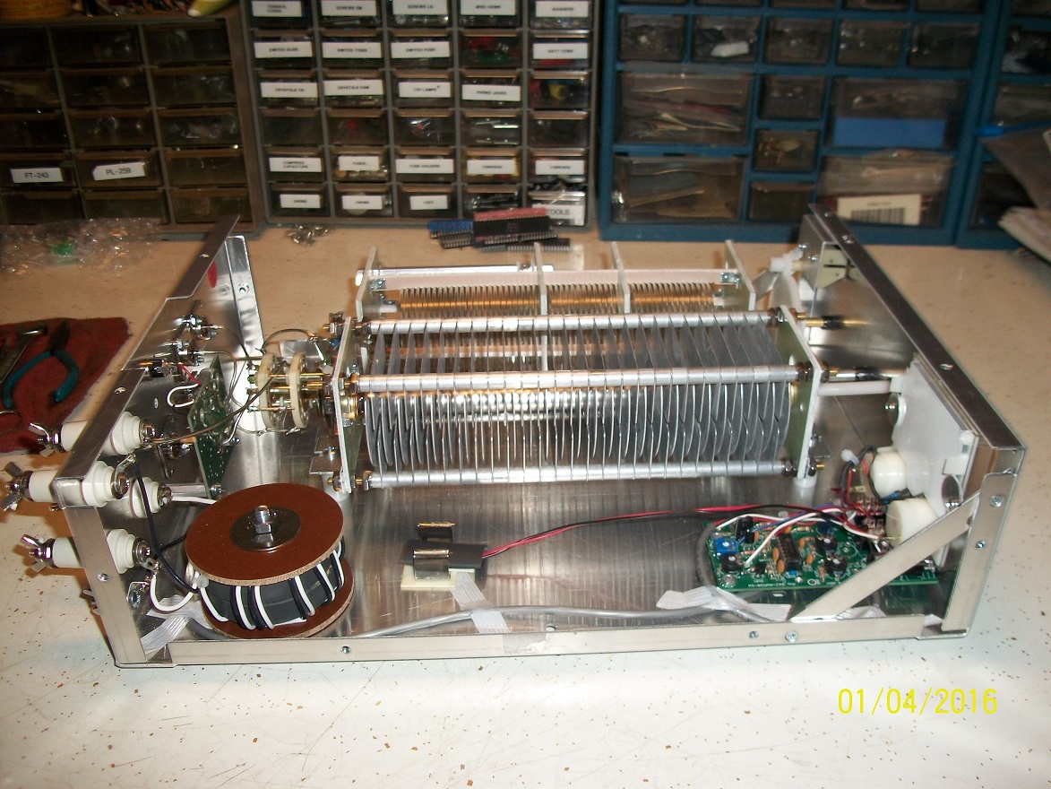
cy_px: 394
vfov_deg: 44.2
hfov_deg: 56.8
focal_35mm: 32
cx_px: 526
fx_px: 972
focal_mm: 5.7
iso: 80
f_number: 2.9
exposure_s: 1/30
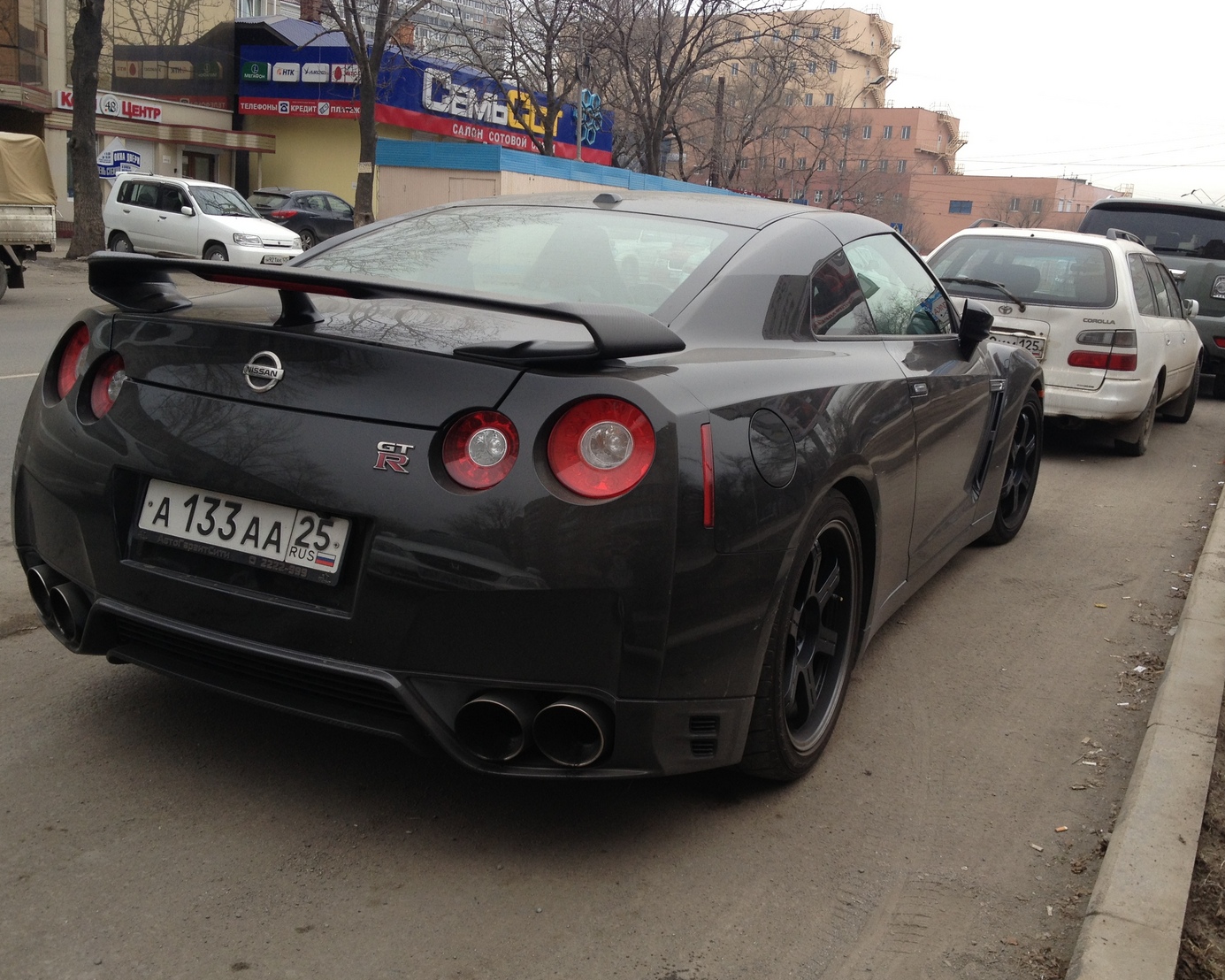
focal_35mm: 37
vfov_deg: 40.1
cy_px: 492
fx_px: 1341
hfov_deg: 49.1
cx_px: 628
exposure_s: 1/282
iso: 50
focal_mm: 4.28
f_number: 2.4
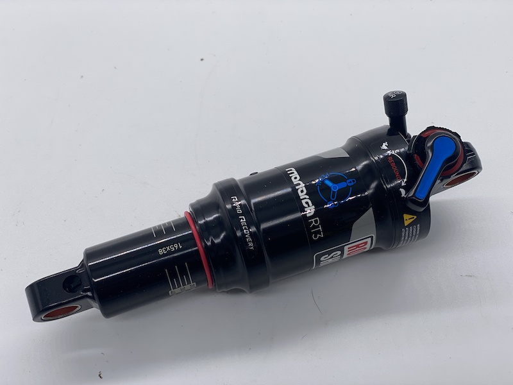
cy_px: 192
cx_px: 256
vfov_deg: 28.0
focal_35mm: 52
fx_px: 771
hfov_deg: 36.8
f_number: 2
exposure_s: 1/417
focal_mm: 6
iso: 20
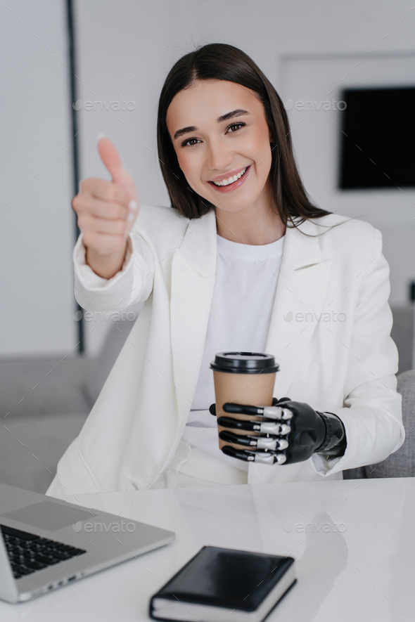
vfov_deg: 27.0
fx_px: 1297
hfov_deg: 18.2
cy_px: 311
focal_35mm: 75
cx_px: 208
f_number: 2.8
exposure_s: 1/500
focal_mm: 75
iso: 320
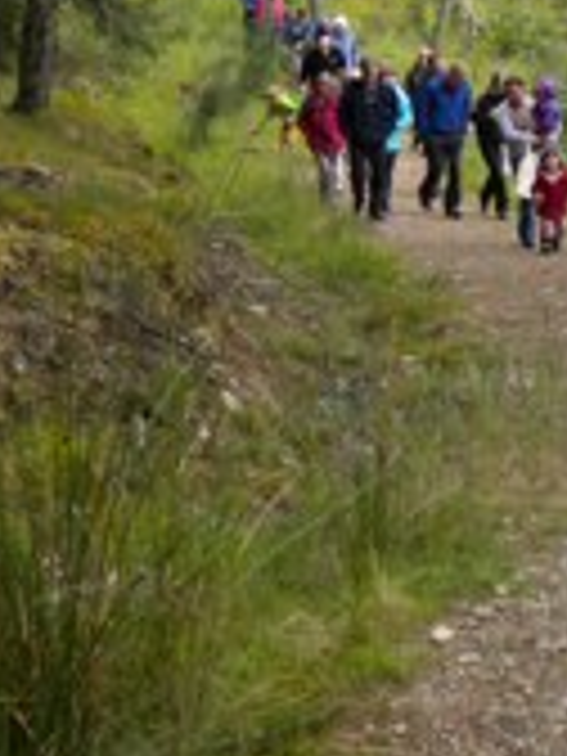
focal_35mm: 81
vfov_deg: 22.9
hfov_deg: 18.0
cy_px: -54
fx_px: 1769
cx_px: 470
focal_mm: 6.3
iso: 239
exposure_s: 1/500
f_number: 3.1
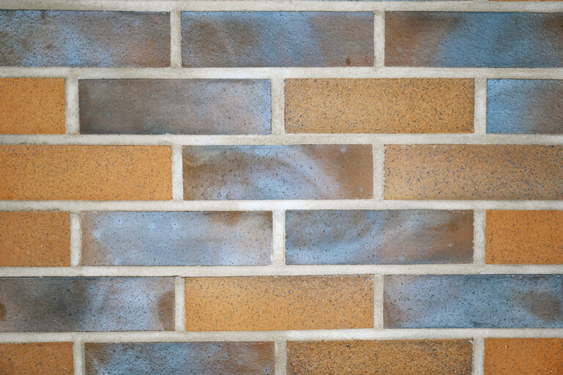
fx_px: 970
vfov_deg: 21.9
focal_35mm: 62
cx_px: 282
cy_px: 188
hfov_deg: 32.4
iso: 40
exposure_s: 1/160
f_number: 4.5
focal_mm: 62
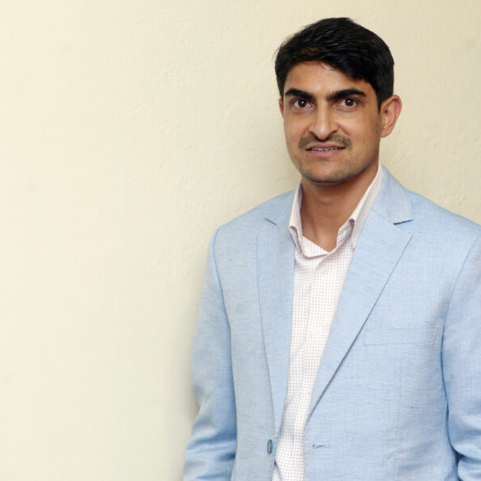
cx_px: 369
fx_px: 1824
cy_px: 231
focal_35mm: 116
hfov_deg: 15.0
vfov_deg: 15.0
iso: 1000
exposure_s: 1/160
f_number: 5
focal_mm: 80
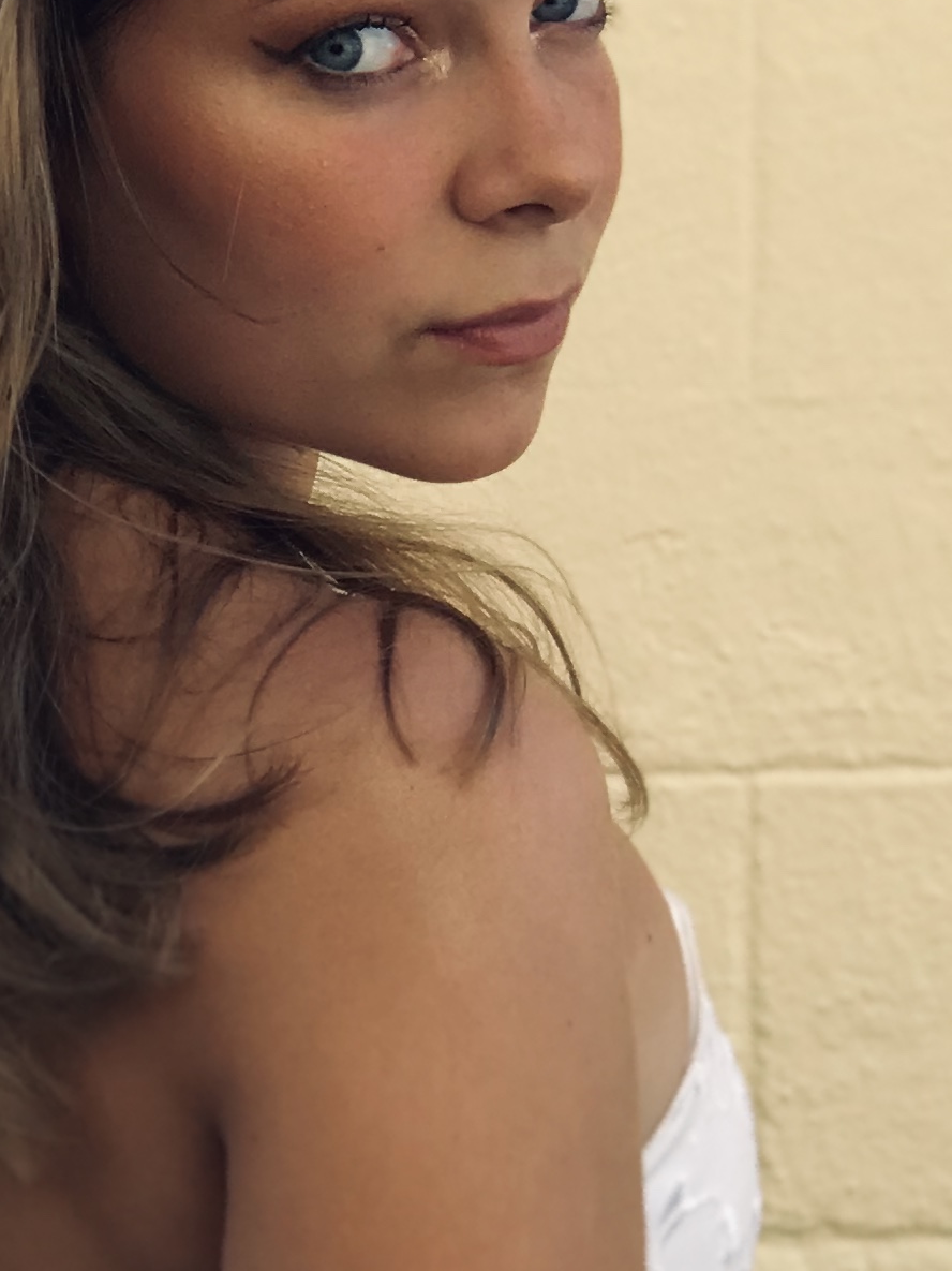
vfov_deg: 10.2
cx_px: 180
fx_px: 7118
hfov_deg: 7.6
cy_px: 602
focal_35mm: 194
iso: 20
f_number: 2.8
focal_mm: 6.6
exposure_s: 1/311
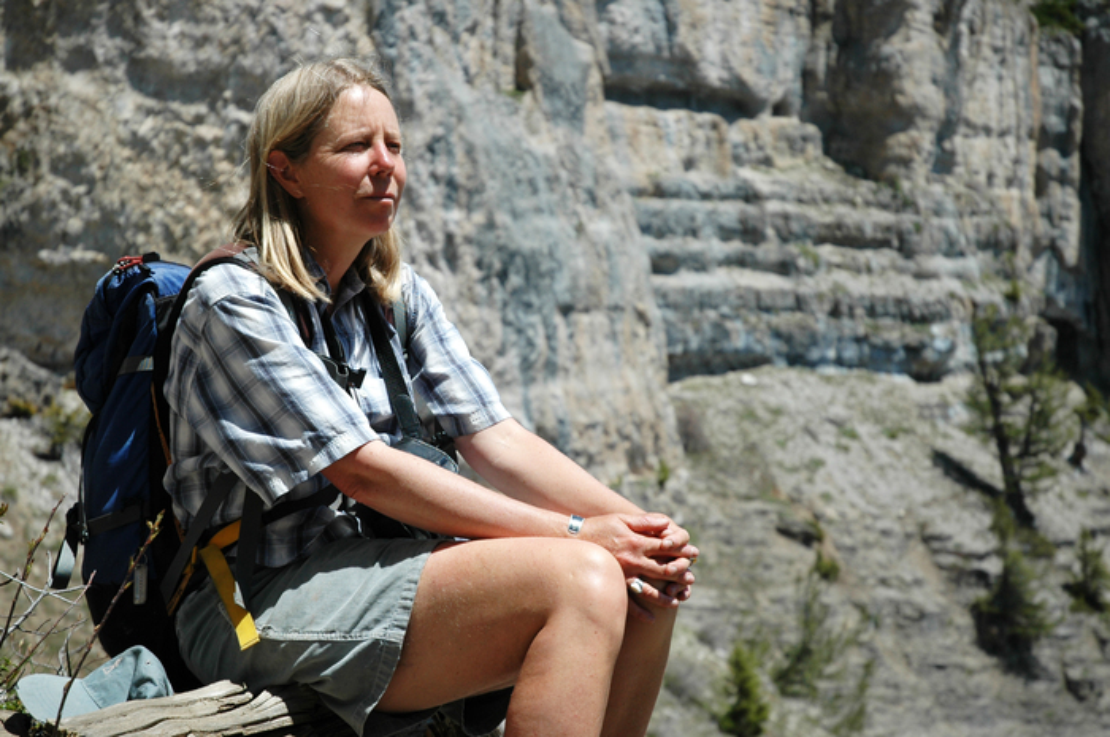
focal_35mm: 75
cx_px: 555
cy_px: 368
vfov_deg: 18.1
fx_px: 2310
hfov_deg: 27.0
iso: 200
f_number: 4.5
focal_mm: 50
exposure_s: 1/1250
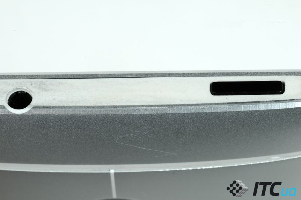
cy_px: 99
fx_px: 1374
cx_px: 146
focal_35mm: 165
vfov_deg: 8.3
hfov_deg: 12.5
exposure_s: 1/80
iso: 200
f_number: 25
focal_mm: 105
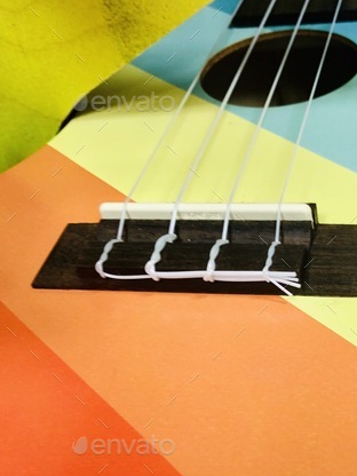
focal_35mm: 53
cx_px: 292
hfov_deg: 26.9
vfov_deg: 35.0
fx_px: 729
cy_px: 382
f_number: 1.8
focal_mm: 4
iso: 125
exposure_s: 1/60
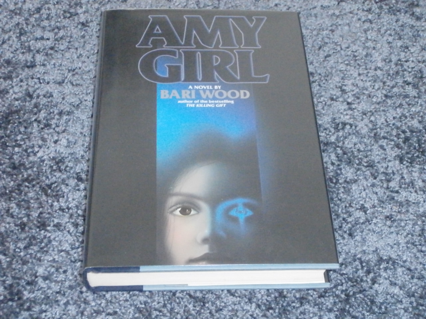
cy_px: 160
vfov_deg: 25.7
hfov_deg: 33.8
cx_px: 213
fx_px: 701
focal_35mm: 57
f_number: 4.5
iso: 1600
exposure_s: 1/40
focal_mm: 10.11
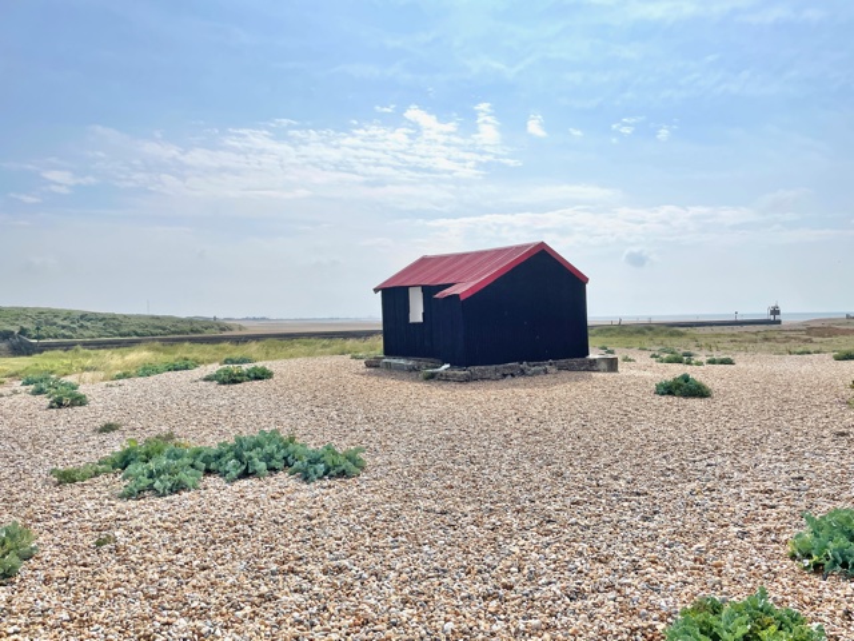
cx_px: 427
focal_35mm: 26
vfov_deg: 53.1
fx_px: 641
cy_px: 320
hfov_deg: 67.3
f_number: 1.6
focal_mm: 4.2
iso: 32
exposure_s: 1/11905
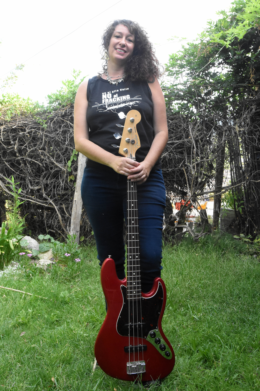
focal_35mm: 33
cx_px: 130
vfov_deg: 57.2
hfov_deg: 40.0
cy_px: 196
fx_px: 357
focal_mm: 22
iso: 2500
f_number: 5
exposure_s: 1/500
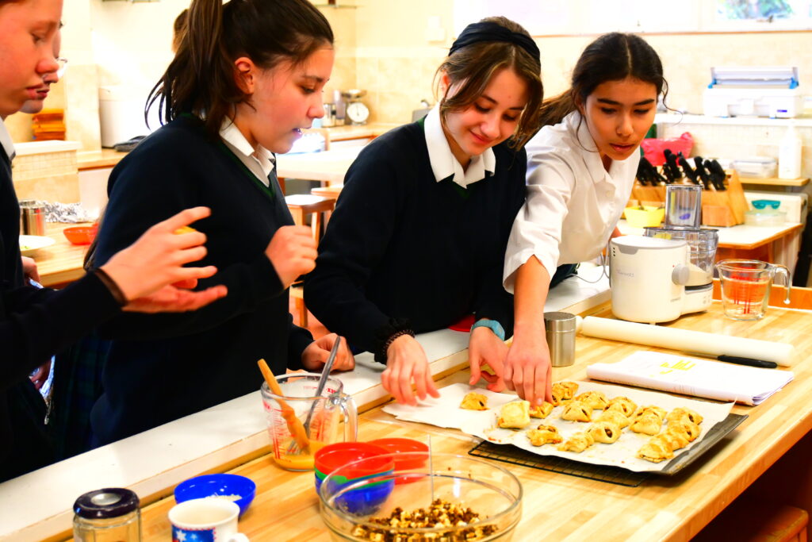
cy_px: 271
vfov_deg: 28.5
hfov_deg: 41.7
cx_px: 406
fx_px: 1066
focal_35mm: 47
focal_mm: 31.5
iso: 1800
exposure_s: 1/125
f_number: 5
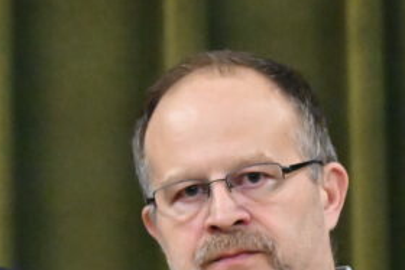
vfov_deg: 3.3
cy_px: 479
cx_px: -185
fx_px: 4693
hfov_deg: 4.9
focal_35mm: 417
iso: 8000
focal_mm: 76
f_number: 2.8
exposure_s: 1/250
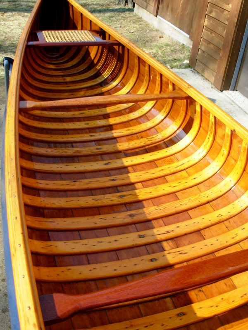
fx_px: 363
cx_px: 124
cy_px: 165
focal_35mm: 38
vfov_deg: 49.0
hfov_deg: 37.7
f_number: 2.9
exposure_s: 1/373
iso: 50
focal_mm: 6.3
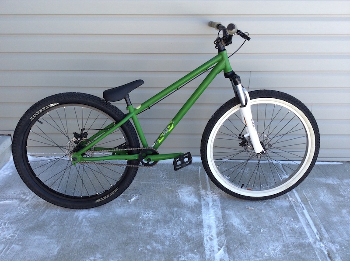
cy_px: 130
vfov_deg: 42.9
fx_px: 333
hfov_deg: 55.4
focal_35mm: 33
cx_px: 175
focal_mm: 3.3
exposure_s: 1/284
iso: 32
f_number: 2.4
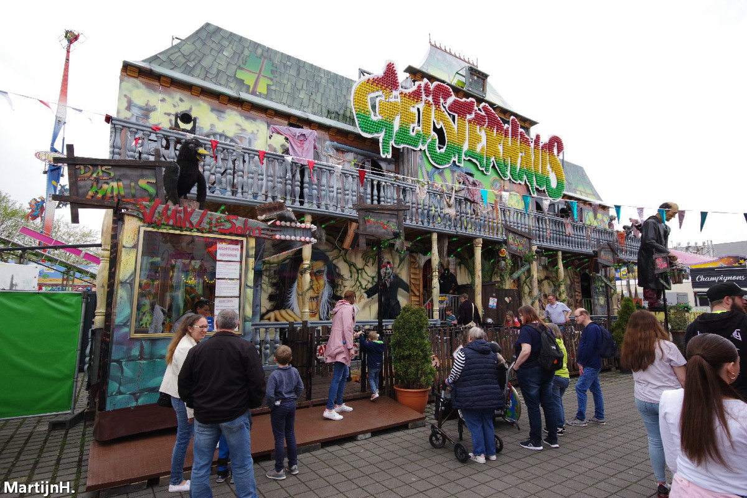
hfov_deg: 86.9
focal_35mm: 19
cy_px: 249
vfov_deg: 64.6
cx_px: 374
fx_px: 394
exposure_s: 1/400
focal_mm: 13
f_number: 8
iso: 800
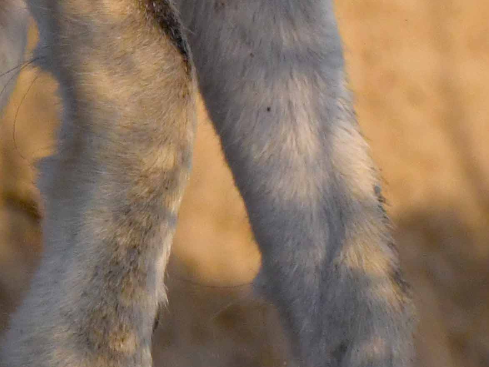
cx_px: 553
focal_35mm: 3382
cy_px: -575
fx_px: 47766
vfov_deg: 0.4
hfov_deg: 0.6
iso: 1000
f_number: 5.6
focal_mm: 500
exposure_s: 1/2000
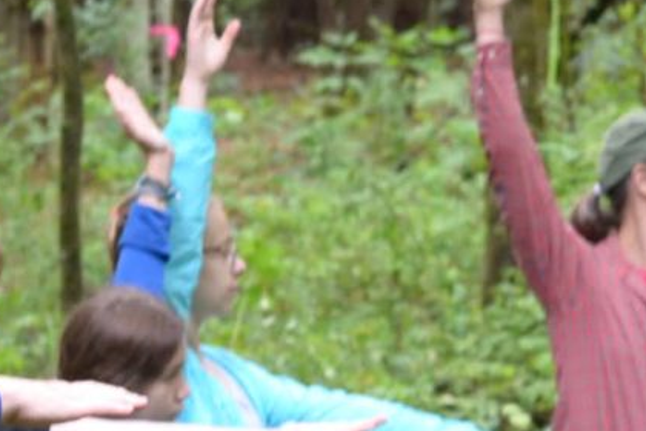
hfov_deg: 5.6
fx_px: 6567
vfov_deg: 3.8
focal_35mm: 366
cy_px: 352
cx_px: 618
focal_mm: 50
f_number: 5
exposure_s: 1/30
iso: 360
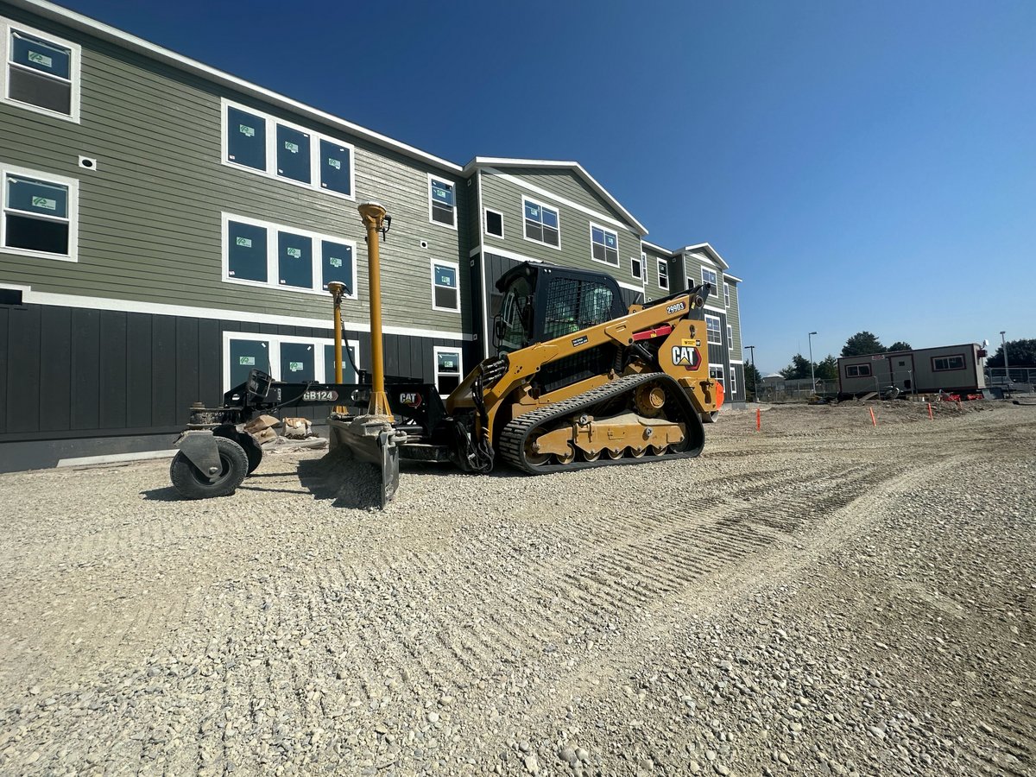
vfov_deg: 85.7
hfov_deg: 102.1
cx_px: 518
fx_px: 419
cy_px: 388
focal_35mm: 14
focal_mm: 2.22
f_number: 2.2
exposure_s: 1/3509
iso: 50
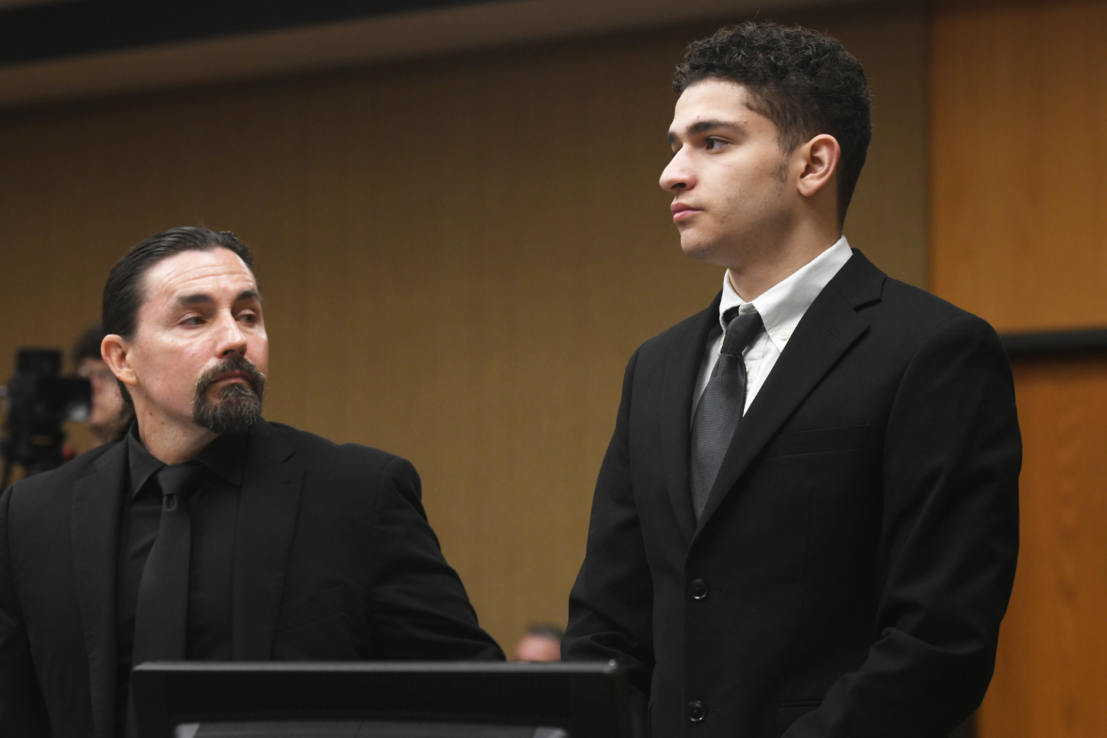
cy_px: 369
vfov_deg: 13.4
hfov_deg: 20.0
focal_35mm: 102
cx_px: 554
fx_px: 3136
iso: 1600
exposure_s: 1/80
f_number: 5
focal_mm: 102
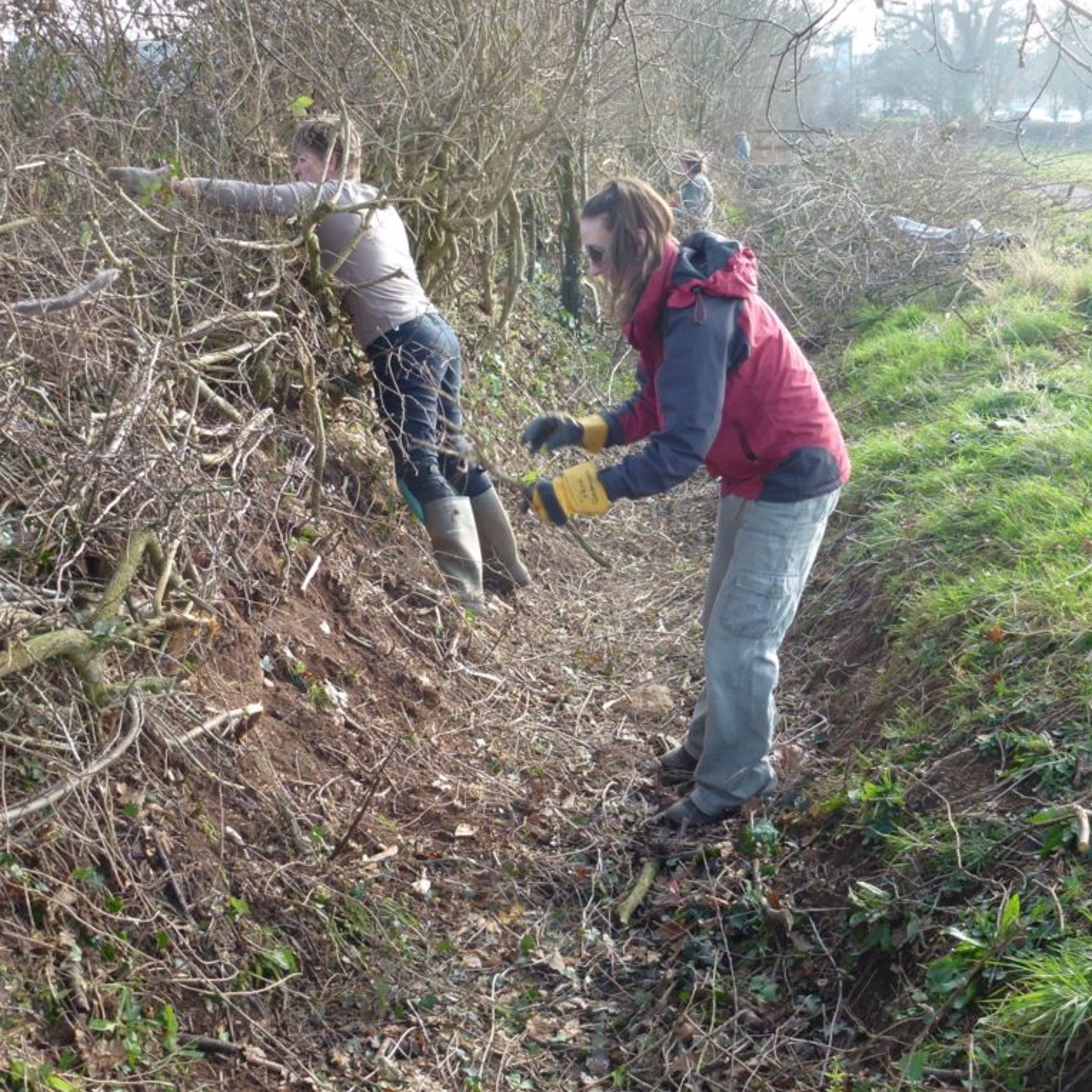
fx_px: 1606
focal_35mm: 45
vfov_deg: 37.6
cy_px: 545
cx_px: 550
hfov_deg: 37.6
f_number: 3.8
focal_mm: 6.8
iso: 100
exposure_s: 1/100
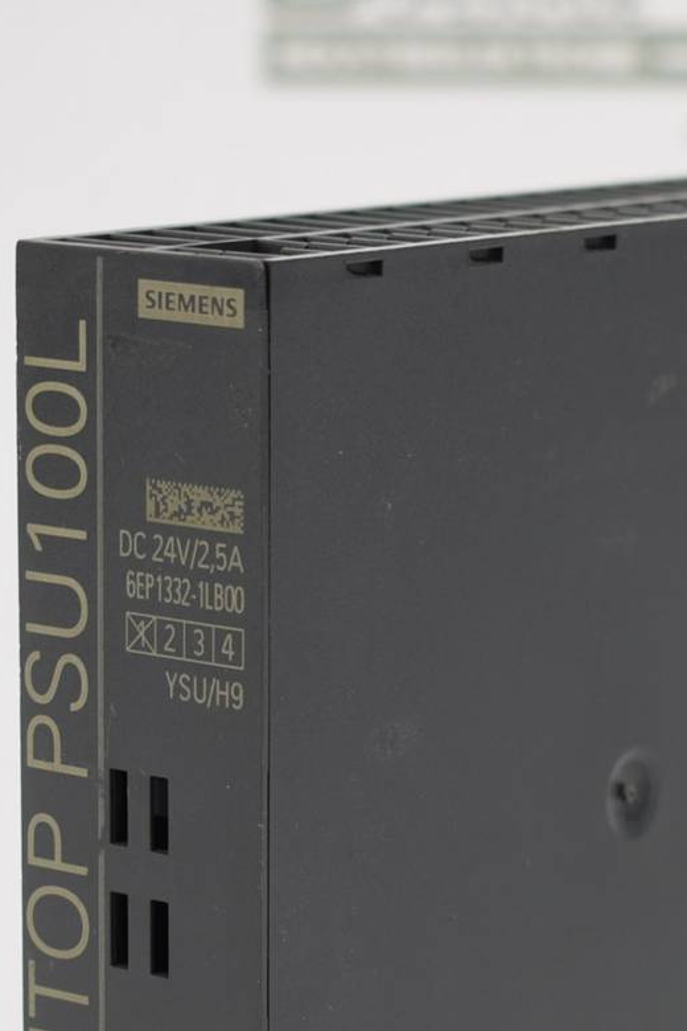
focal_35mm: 158
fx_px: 4522
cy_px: 760
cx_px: 522
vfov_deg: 13.0
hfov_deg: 8.7
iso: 100
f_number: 4.8
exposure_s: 1/30
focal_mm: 38
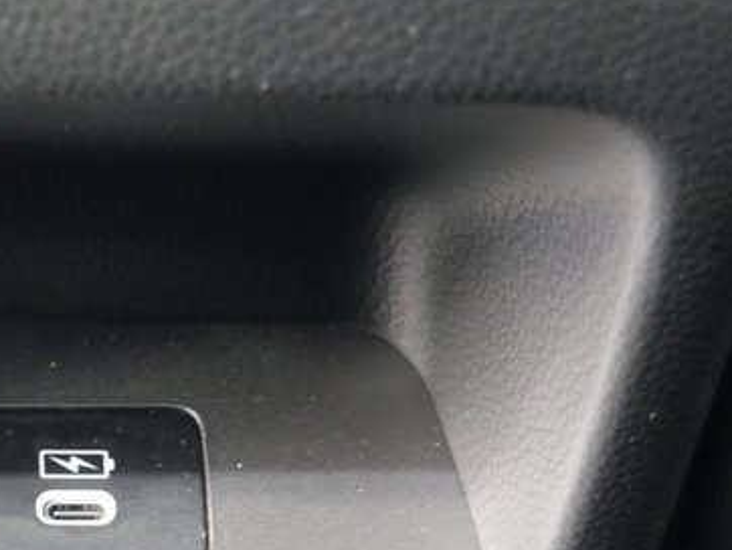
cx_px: -97
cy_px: 378
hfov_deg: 16.8
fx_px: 2391
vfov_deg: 13.1
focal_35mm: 113
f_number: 4.1
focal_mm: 20
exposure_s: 1.6
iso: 3200
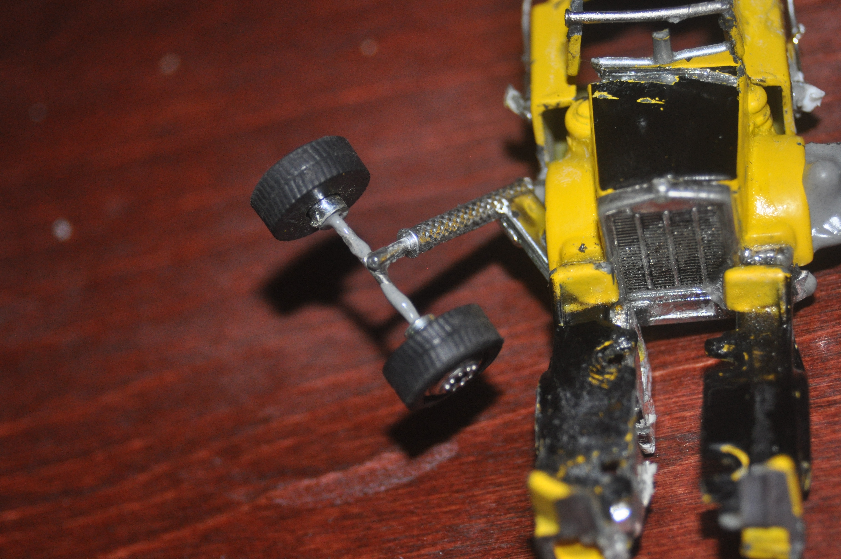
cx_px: 420
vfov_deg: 12.1
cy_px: 280
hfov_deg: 18.2
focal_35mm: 112
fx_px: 2625
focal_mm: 75
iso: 800
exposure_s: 1/60
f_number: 5.6
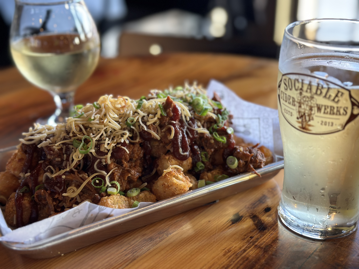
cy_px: 134
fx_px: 498
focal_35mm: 48
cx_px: 180
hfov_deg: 39.7
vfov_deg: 30.3
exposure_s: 1/60
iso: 100
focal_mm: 6.86
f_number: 1.78
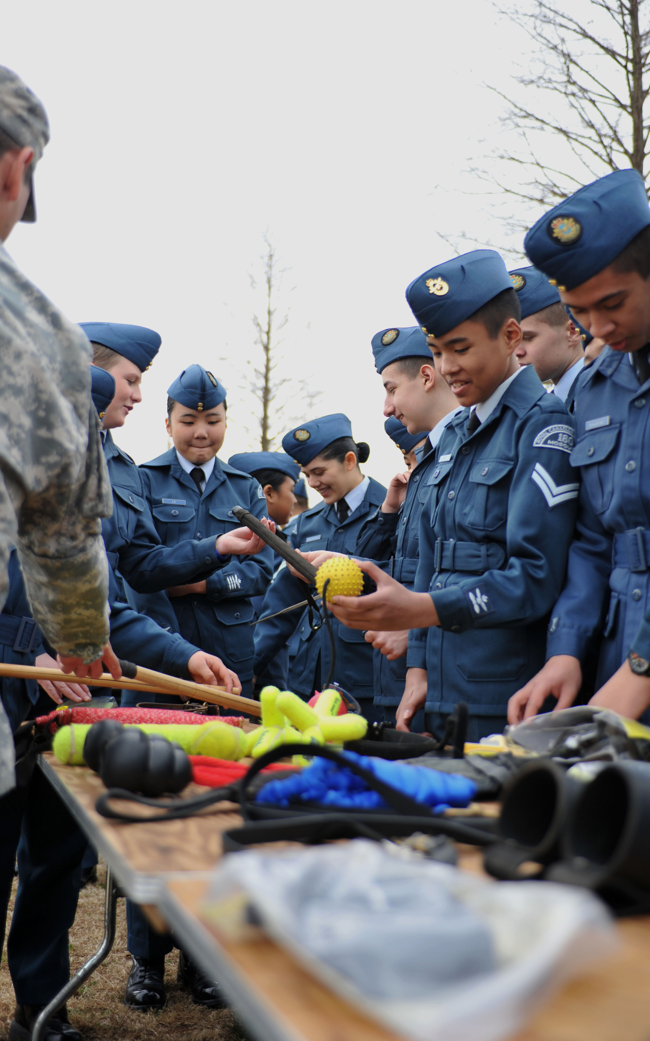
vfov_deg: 54.0
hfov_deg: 35.3
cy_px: 525
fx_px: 1020
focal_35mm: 36
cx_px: 338
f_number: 2.8
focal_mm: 35
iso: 250
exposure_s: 1/1000
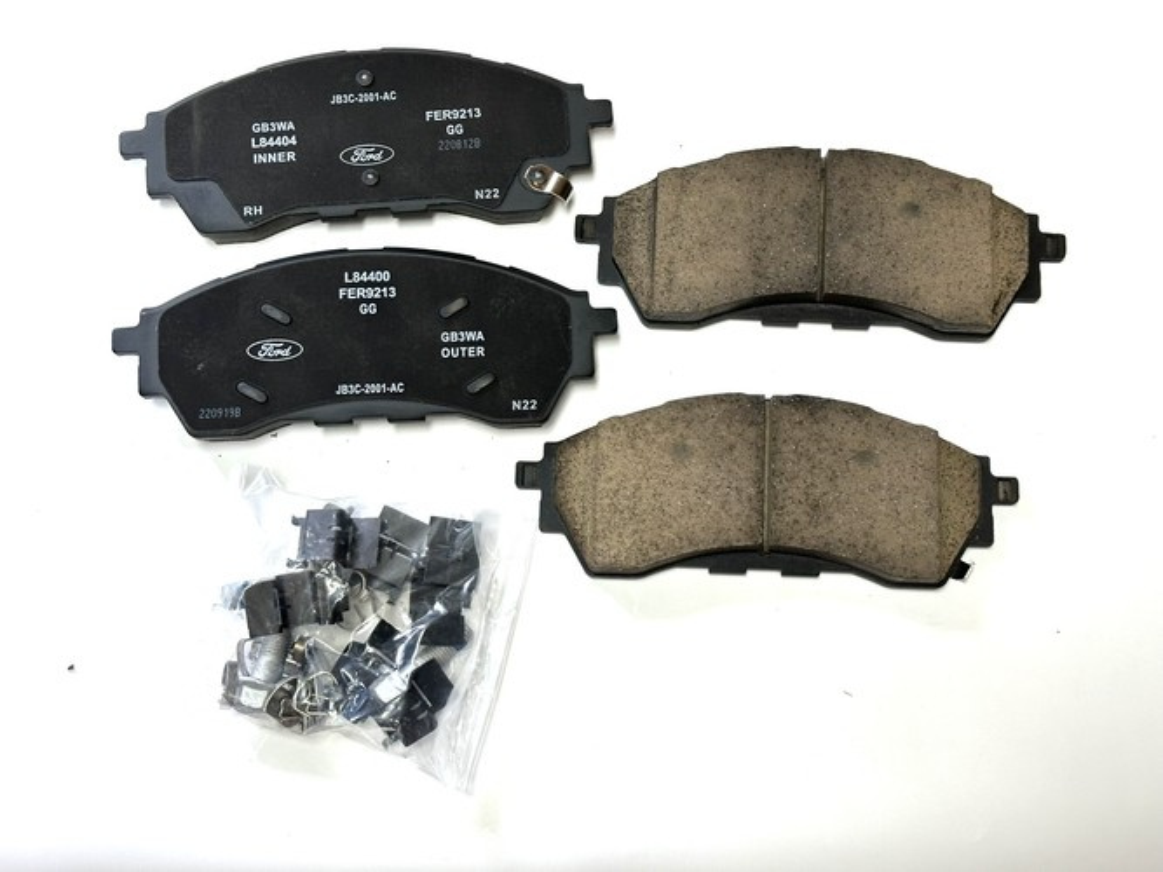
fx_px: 1612
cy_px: 436
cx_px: 582
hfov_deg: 39.7
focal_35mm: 48
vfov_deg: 30.3
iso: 80
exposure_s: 1/50
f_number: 1.78
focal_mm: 6.86
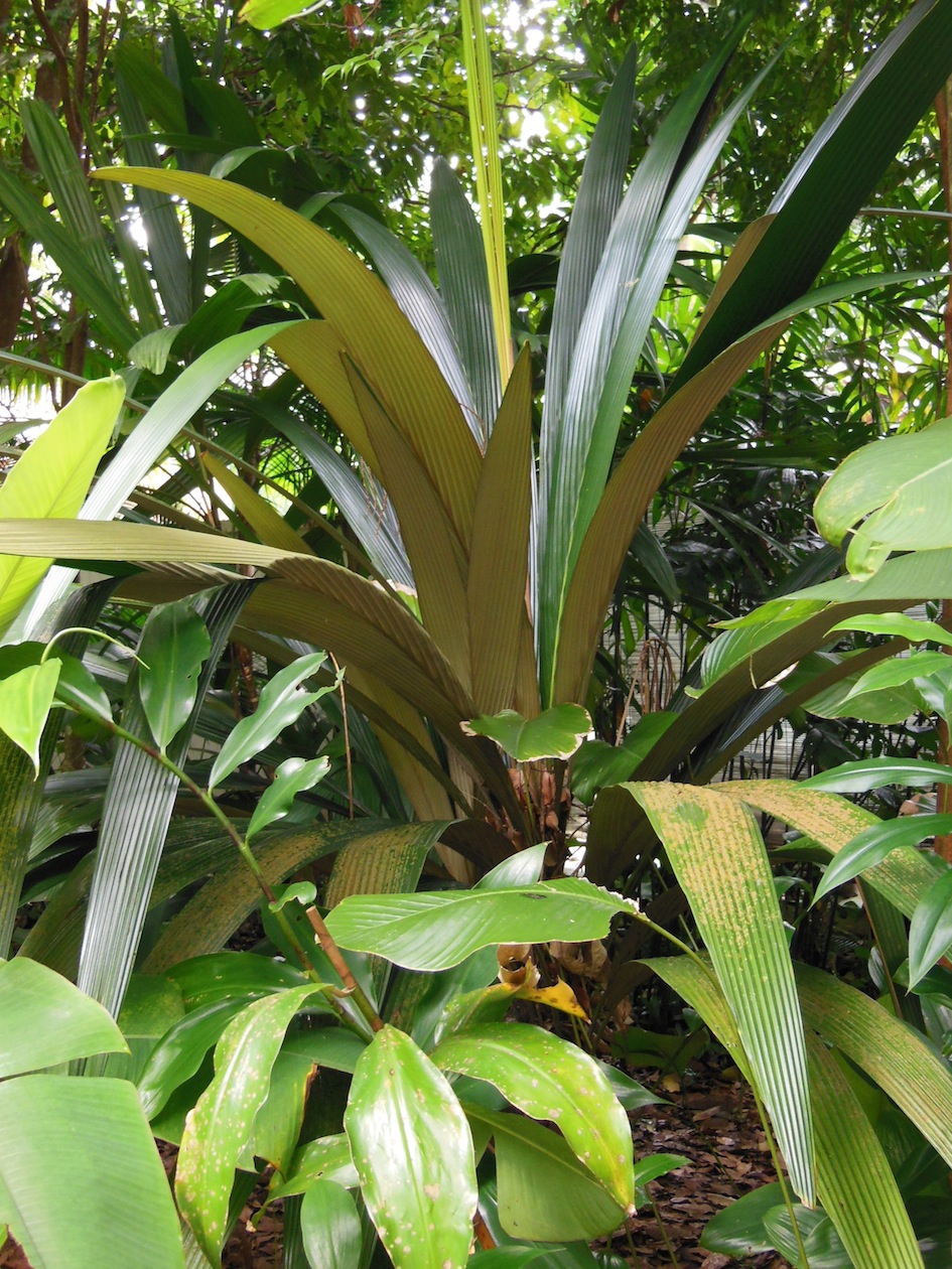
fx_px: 1650
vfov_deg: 42.1
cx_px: 476
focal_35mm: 45
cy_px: 634
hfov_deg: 32.2
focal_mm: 8
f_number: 4.4
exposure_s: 1/20
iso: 400
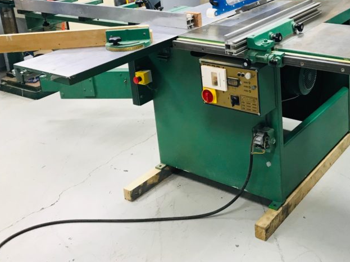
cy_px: 47
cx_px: 253
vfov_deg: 30.6
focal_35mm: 46
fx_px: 465
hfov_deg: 40.3
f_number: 1.8
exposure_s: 1/20
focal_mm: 3.99
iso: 40
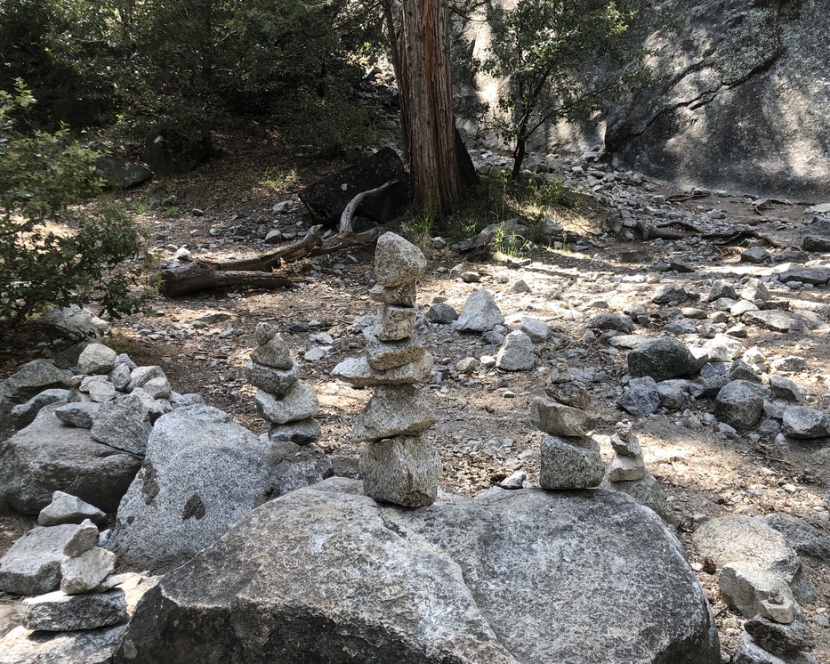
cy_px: 339
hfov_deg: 58.8
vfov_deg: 48.5
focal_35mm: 30
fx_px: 737
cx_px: 421
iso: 25
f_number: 1.8
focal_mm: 4
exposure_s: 1/120
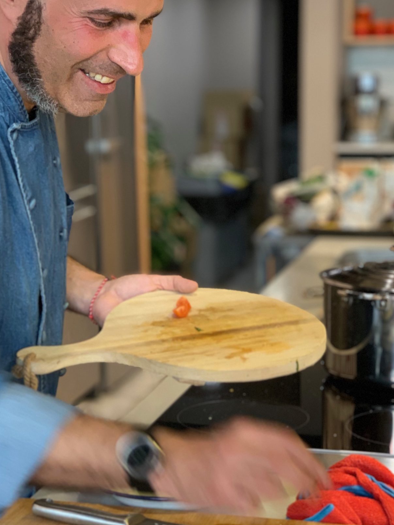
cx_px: 167
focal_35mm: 83
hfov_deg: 17.8
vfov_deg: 23.5
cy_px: 304
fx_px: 1260
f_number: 2.4
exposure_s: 1/50
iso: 100
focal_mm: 6
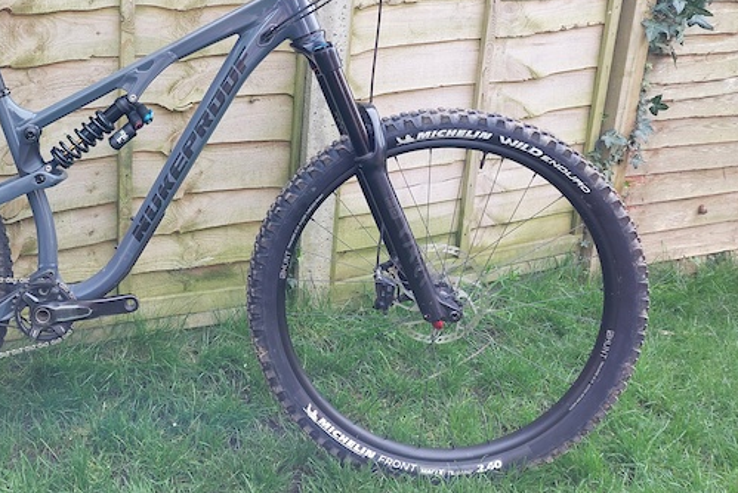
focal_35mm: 40
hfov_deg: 46.1
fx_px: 820
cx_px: 155
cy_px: 141
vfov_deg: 32.9
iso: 32
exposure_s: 1/100
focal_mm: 5.23
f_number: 1.8
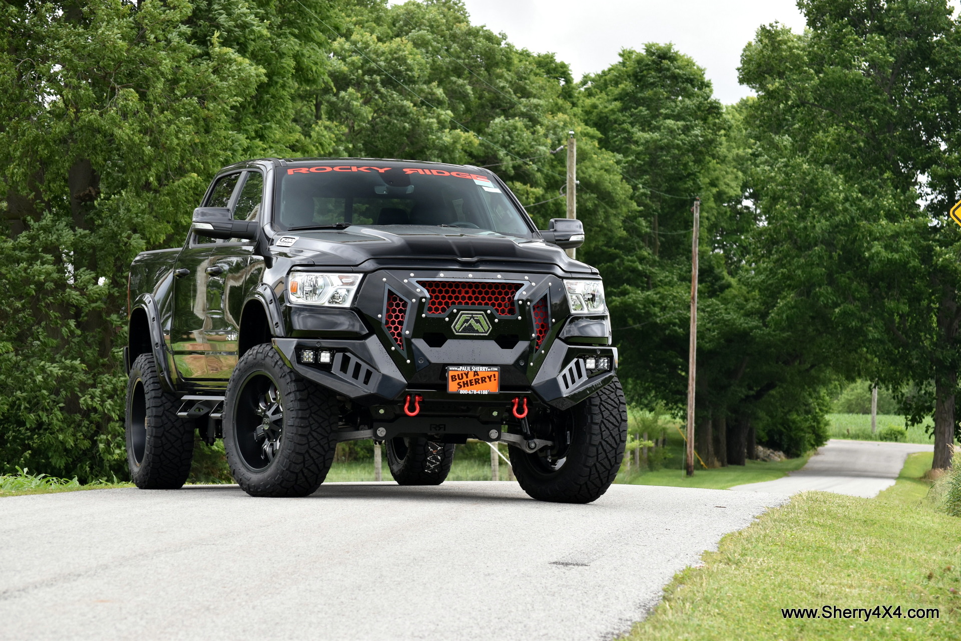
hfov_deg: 13.7
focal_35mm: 150
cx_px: 480
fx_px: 4005
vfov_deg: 9.2
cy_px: 320
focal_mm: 100
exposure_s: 1/200
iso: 400
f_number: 7.1
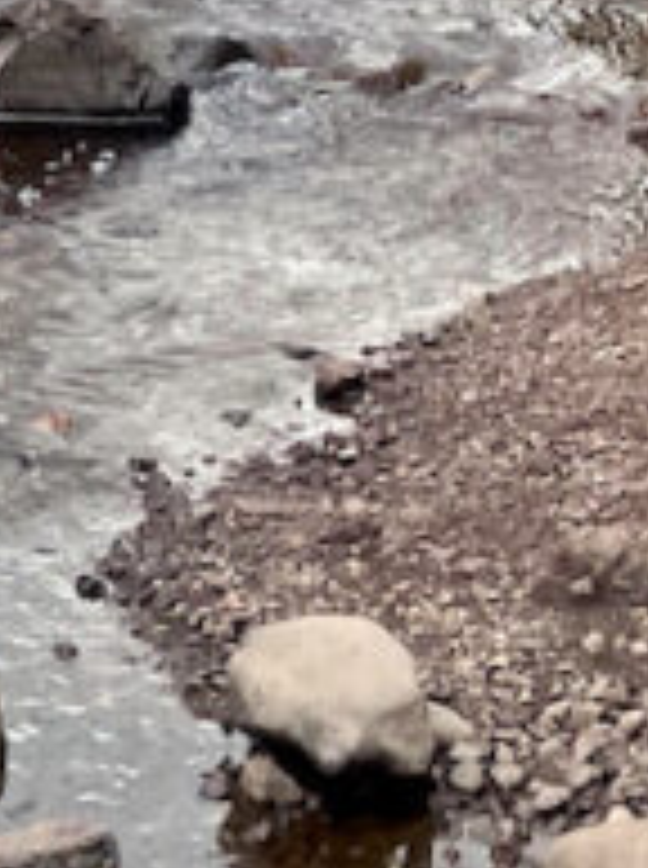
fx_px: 3832
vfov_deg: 10.9
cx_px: 234
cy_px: -1257
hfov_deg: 9.7
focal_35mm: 153
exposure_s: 1/206
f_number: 1.6
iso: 32
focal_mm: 4.2
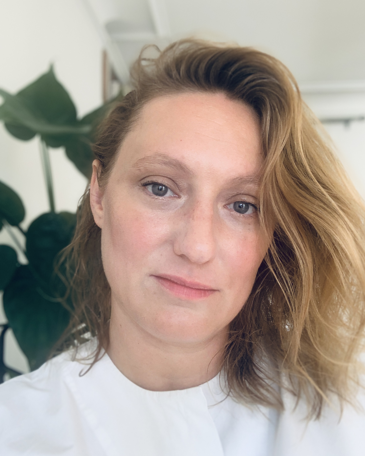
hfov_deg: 43.3
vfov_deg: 52.8
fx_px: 459
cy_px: 222
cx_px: 185
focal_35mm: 34
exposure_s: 1/60
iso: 80
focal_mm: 2.87
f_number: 2.2
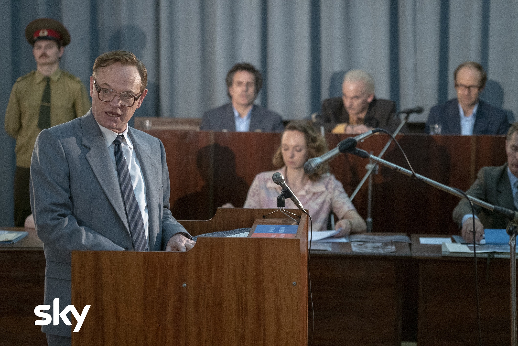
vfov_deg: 11.2
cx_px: 259
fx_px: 1771
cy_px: 173
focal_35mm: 123
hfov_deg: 16.6
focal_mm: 123
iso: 6400
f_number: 4
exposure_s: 1/125
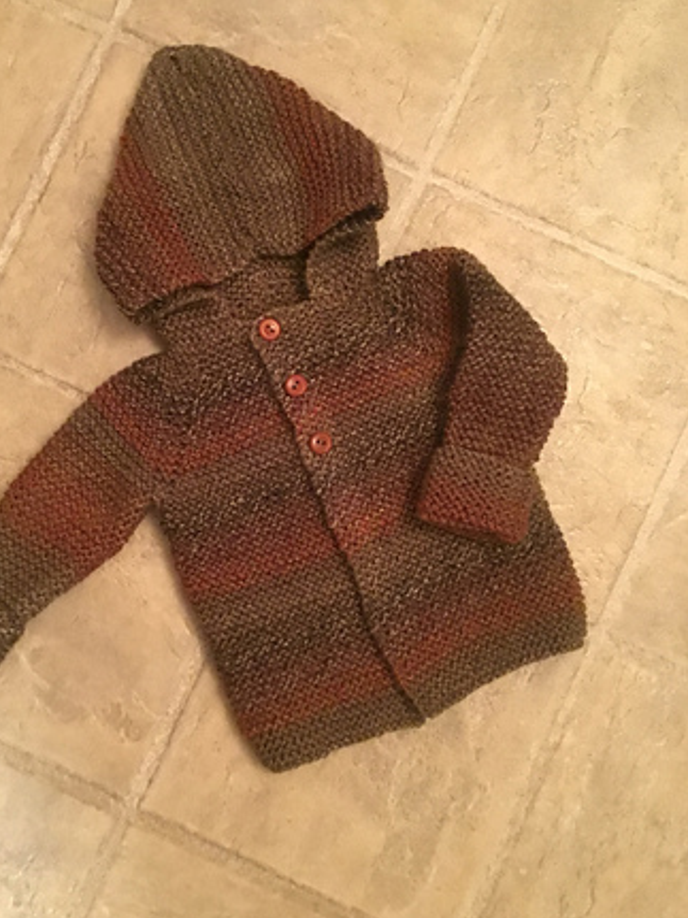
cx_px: 293
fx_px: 954
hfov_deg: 39.5
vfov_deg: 51.4
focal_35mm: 36
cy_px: 441
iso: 320
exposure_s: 1/15
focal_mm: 3.3
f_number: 2.4
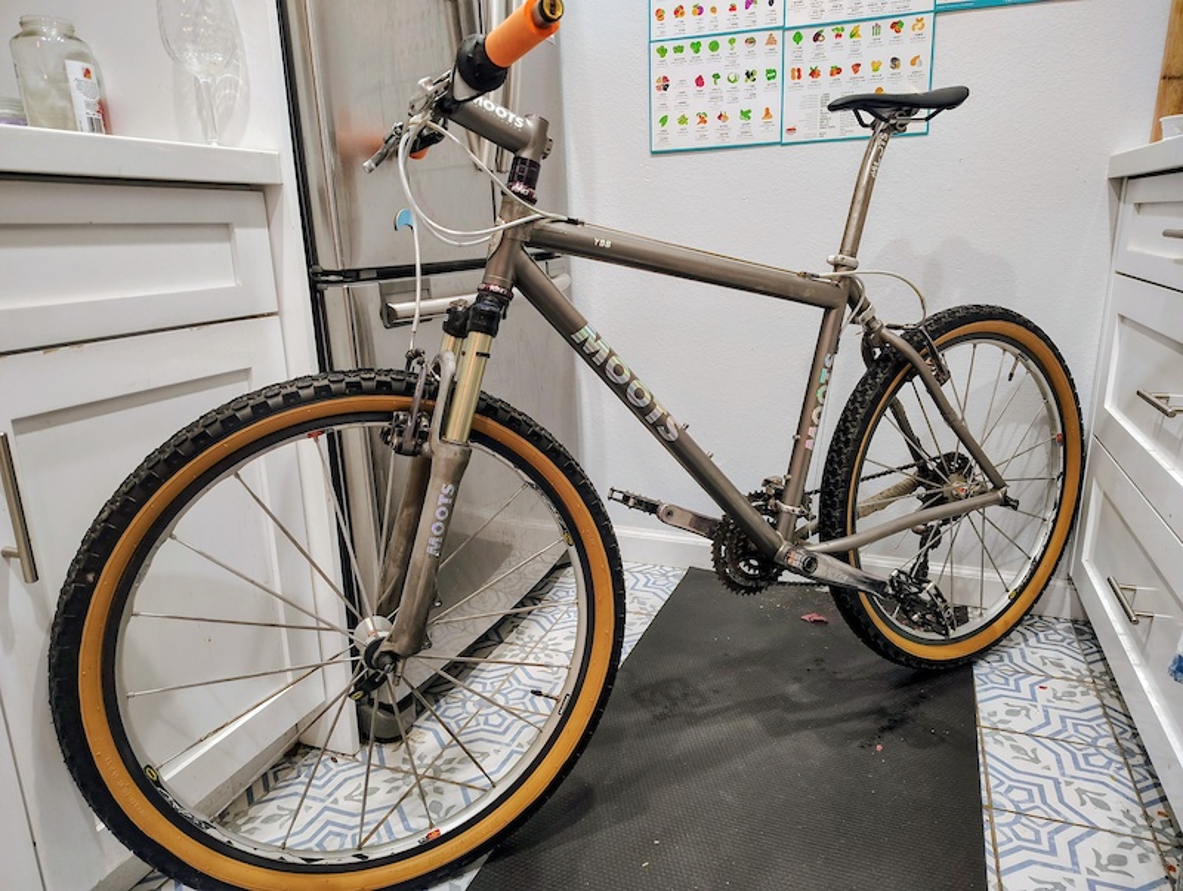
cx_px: 592
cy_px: 446
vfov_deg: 56.9
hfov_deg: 71.5
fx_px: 821
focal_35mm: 24
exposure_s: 1/60
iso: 1266
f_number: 1.8
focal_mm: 5.56
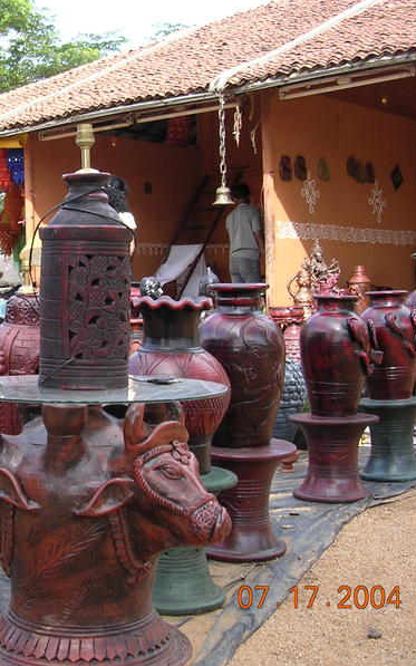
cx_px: 0
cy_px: 332
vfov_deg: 37.5
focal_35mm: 54
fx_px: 980
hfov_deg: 23.0
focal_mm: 5.8
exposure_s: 1/217
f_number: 2.8
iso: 100
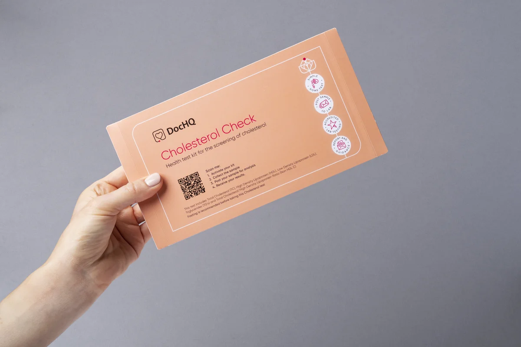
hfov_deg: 40.3
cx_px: 260
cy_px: 174
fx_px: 709
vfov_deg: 27.5
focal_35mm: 49
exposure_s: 1/200
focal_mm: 49
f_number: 14
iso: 100
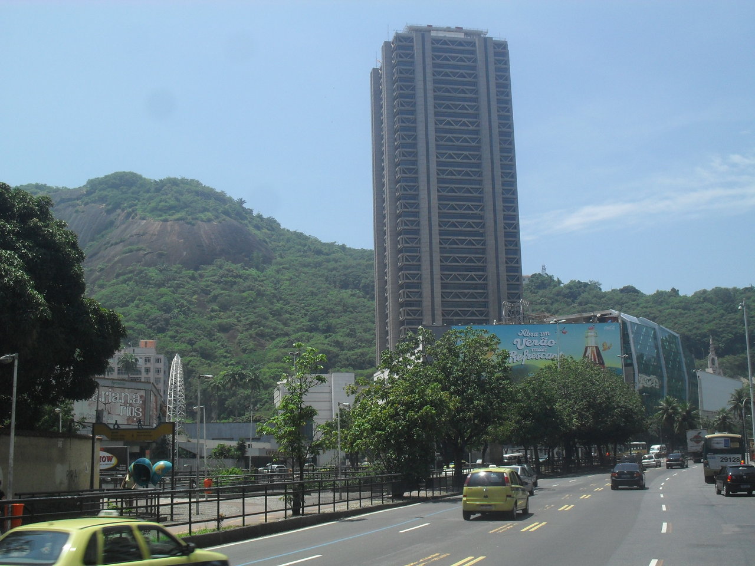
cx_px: 378
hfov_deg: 44.8
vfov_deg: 34.3
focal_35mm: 42
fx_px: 916
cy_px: 283
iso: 100
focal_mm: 7.5
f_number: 9.2
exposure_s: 1/180
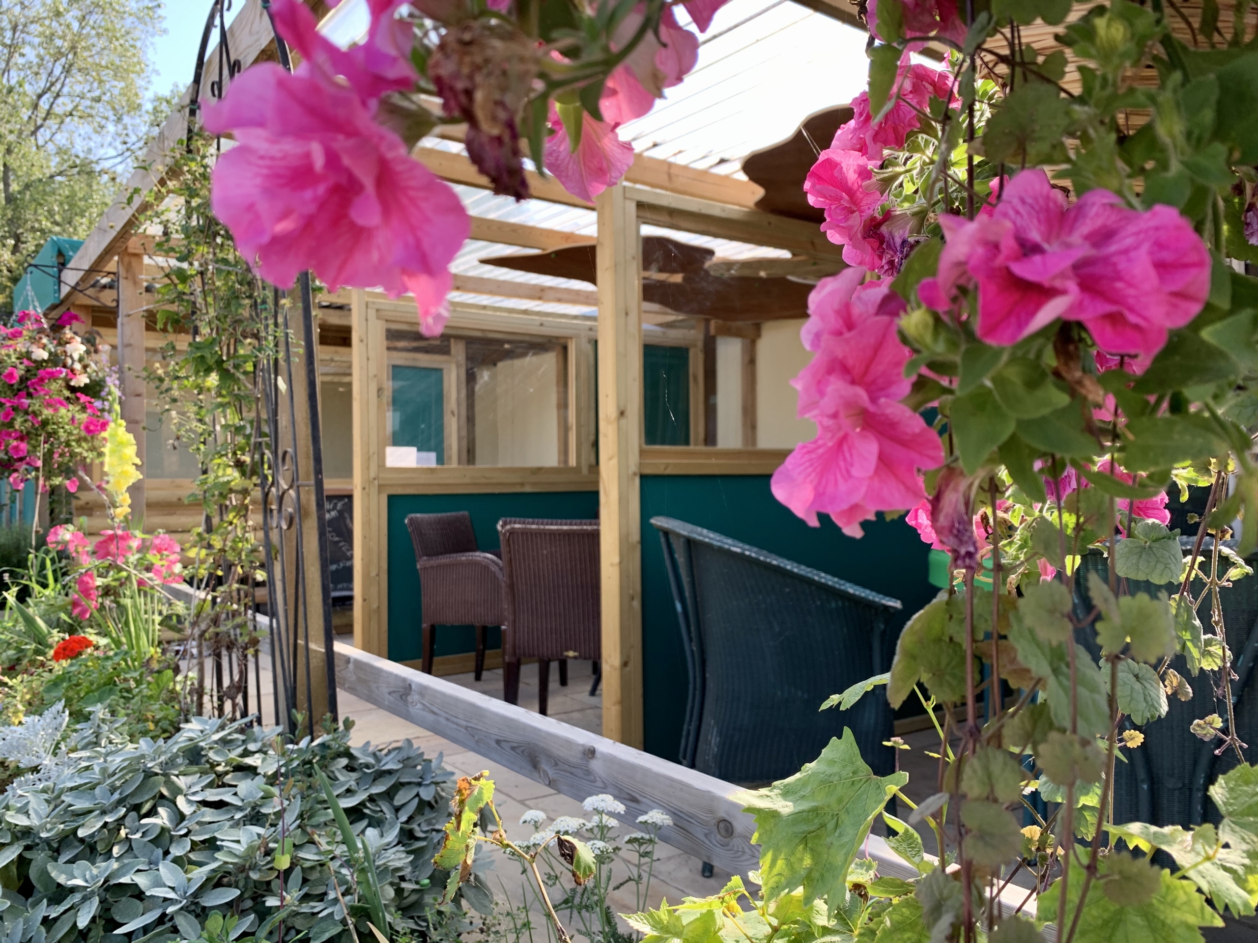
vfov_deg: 53.1
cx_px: 629
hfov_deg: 67.3
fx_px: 945
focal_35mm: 26
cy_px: 472
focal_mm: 4.25
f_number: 1.8
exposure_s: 1/272
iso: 25
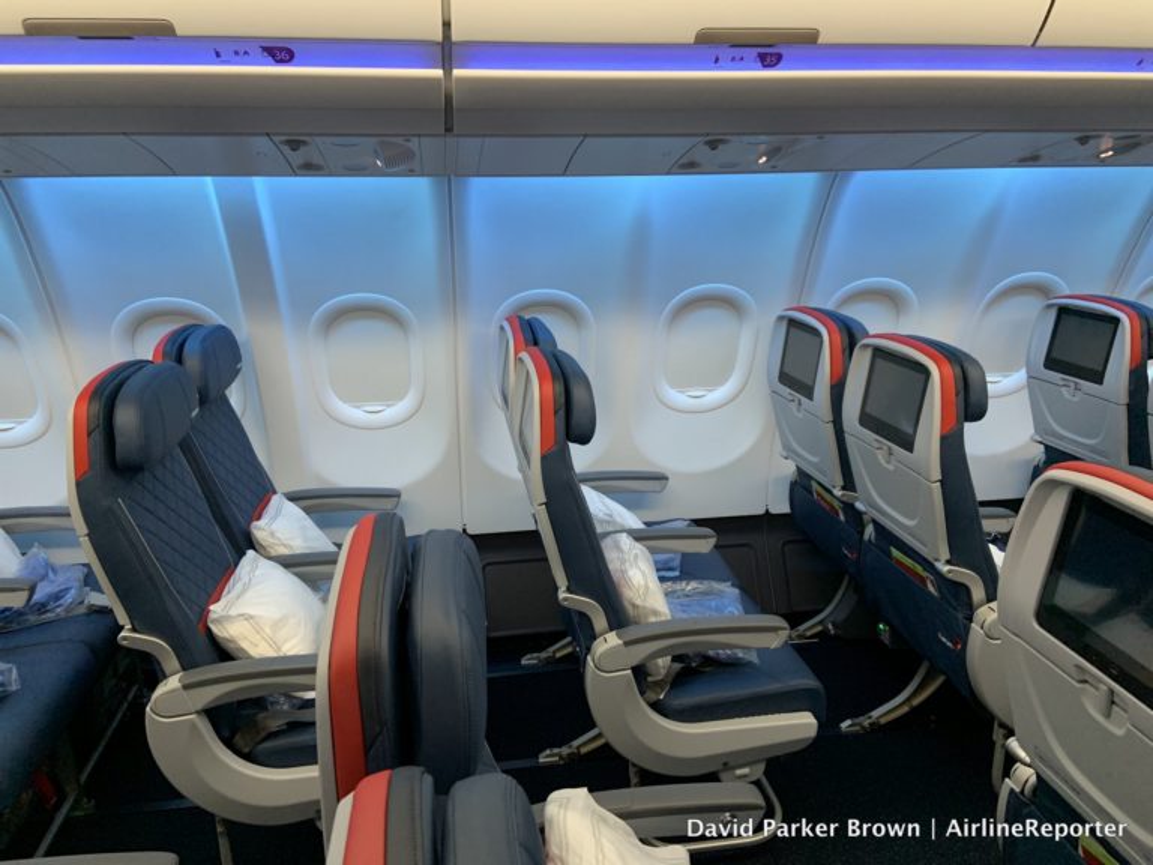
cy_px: 432
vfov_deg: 53.1
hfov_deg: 67.3
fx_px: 866
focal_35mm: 26
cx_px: 576
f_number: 1.8
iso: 320
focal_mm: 4.25
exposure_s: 1/52
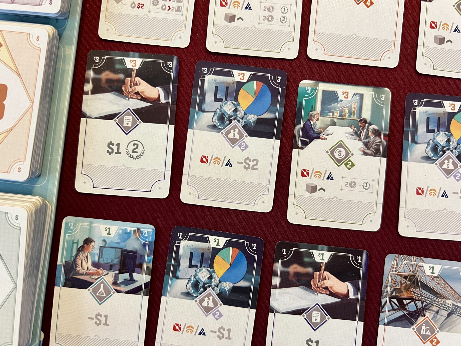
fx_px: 346
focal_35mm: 26
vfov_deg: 53.1
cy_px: 173
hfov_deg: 67.3
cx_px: 230
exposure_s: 1/60
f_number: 1.5
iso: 250
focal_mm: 5.7
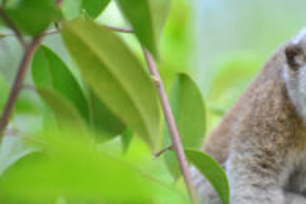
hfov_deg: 2.5
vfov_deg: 1.7
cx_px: 311
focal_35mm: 822
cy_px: 144
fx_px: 6986
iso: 1100
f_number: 5.6
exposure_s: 1/640
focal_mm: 400
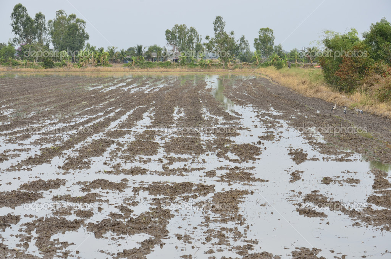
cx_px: 196
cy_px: 130
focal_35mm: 158
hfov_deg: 13.1
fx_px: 1707
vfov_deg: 8.7
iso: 100
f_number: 11
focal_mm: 105
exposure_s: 1/60
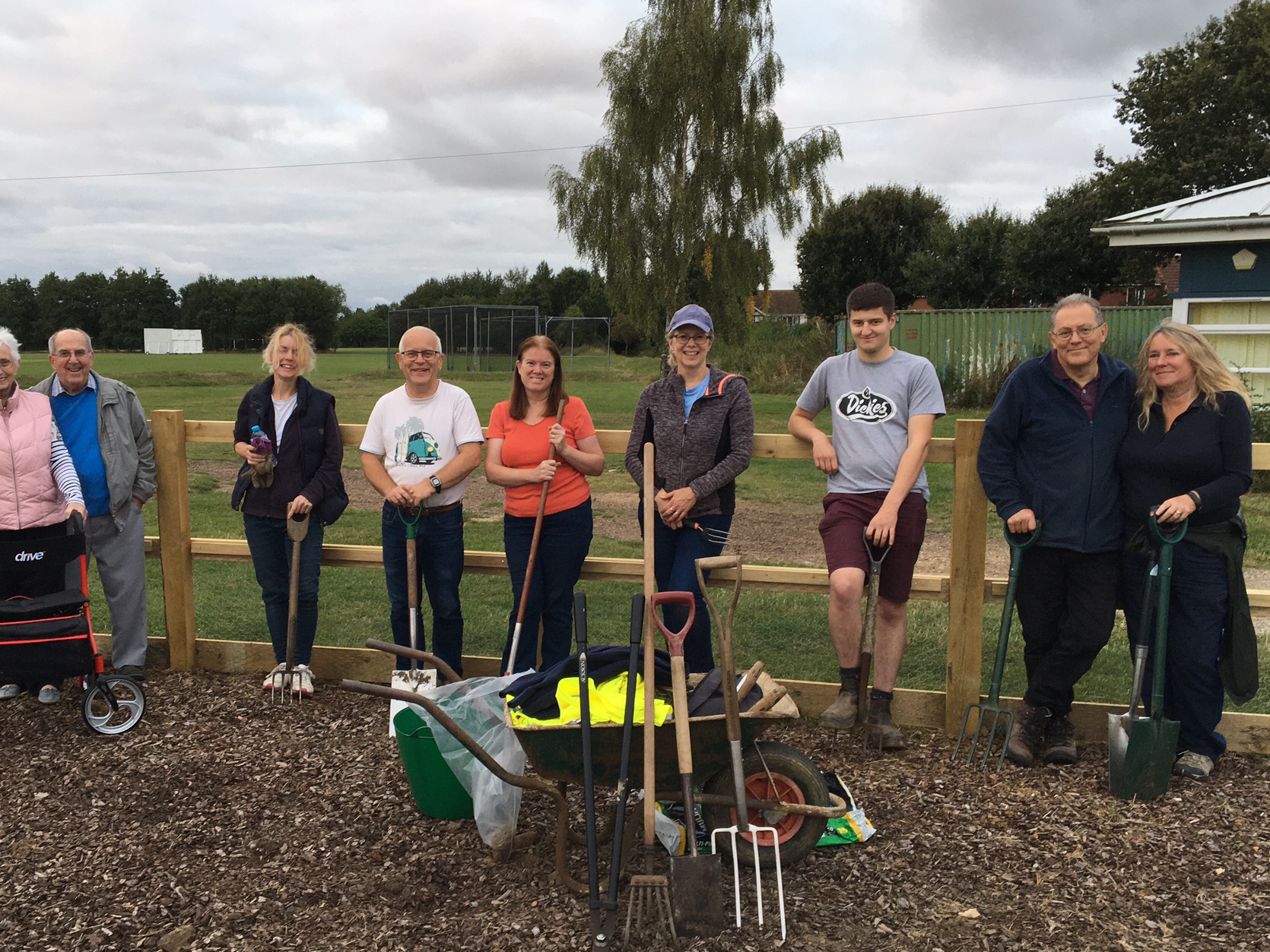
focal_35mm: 35
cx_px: 559
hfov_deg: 52.5
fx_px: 1284
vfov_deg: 40.7
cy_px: 509
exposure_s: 1/50
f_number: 2.2
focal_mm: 4.15
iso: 32
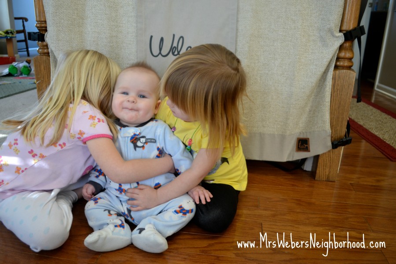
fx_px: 297
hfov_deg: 67.4
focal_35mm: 27
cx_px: 198
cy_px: 132
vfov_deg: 47.9
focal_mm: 18
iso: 400
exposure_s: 1/60
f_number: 4
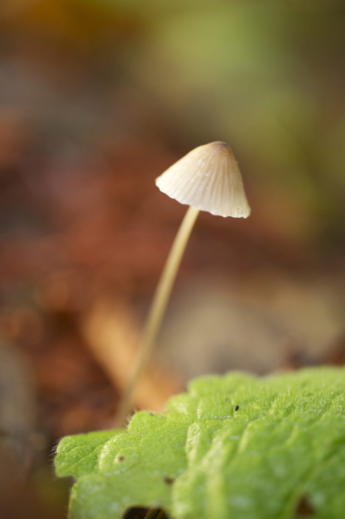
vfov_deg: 39.6
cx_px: 172
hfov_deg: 27.0
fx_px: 719
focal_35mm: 50
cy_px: 260
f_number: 3.8
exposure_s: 1/40
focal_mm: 50
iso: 500
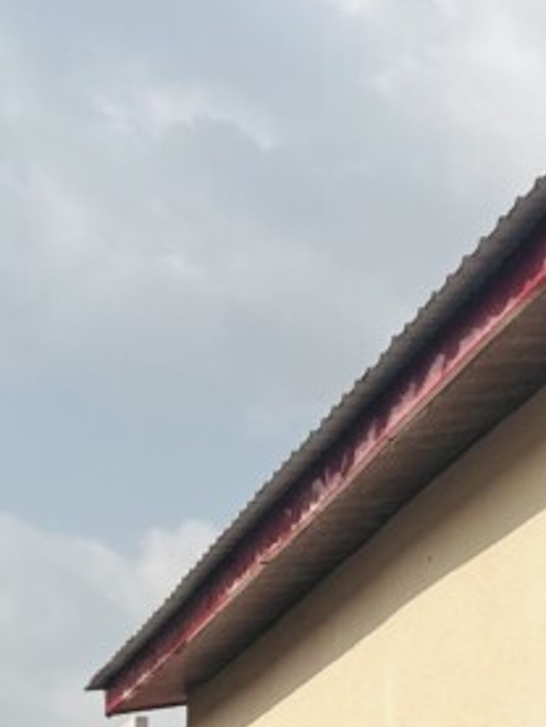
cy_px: 766
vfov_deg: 18.3
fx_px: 2186
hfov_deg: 13.7
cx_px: 717
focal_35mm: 104
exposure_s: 1/5525
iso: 80
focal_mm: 6.86
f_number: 1.78
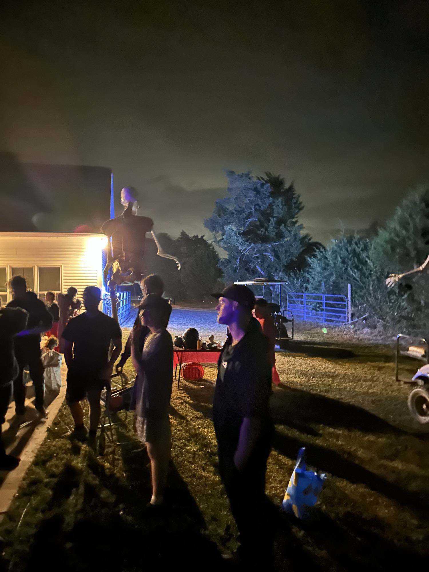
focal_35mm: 24
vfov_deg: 71.6
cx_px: 214
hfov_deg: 56.8
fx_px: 397
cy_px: 286
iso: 6400
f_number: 1.78
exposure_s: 1/5
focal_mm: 6.86
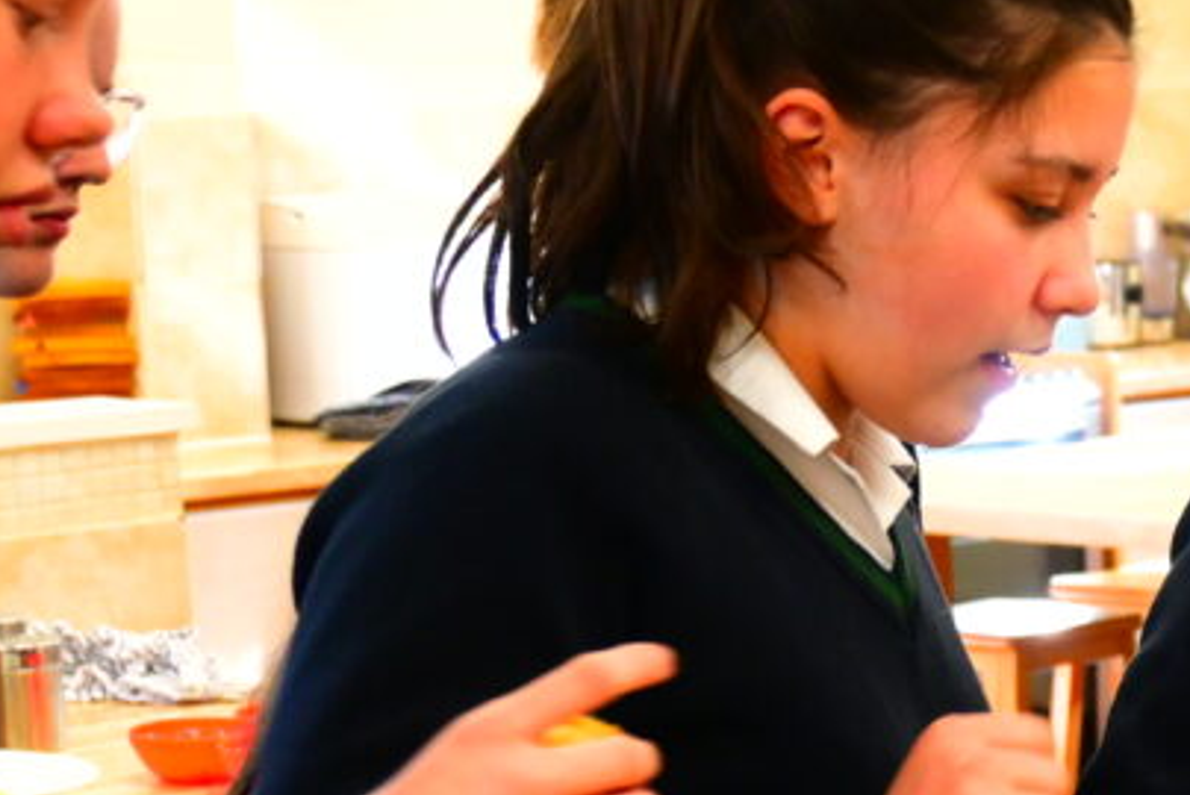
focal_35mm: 120
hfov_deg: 16.4
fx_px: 3957
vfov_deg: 11.3
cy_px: 882
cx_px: 1402
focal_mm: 31.5
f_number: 5
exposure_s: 1/125
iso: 1800
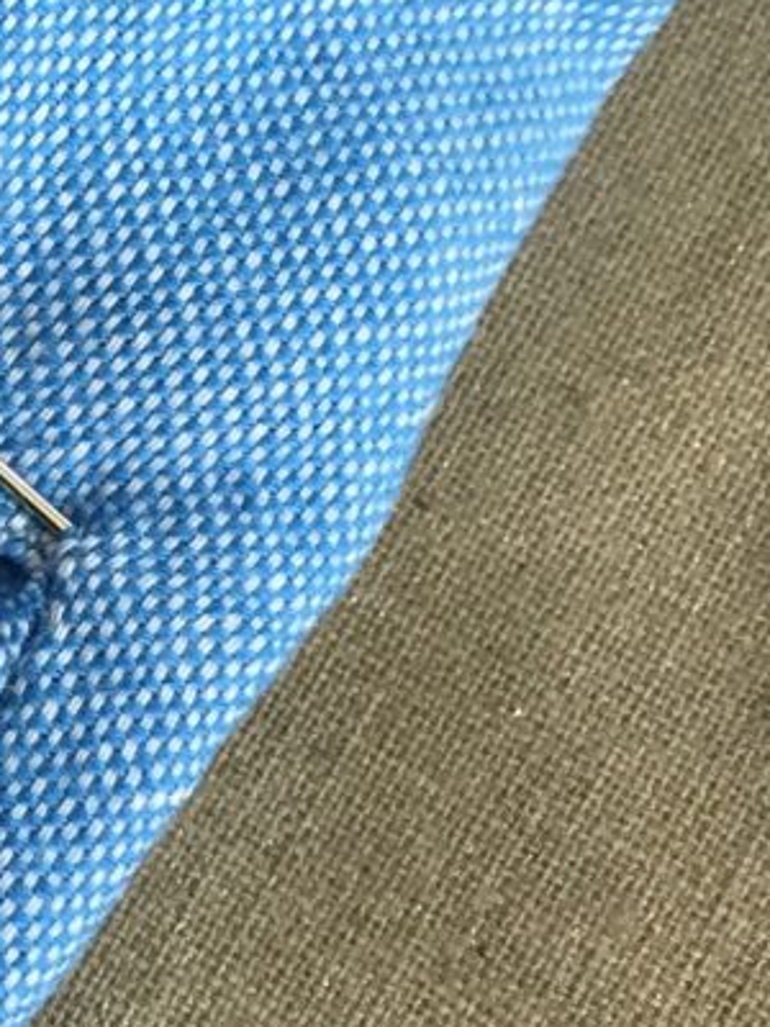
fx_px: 3440
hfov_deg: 12.0
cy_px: 200
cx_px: -483
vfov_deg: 16.8
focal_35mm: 116
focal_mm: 4.15
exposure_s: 1/30
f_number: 2.2
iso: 64
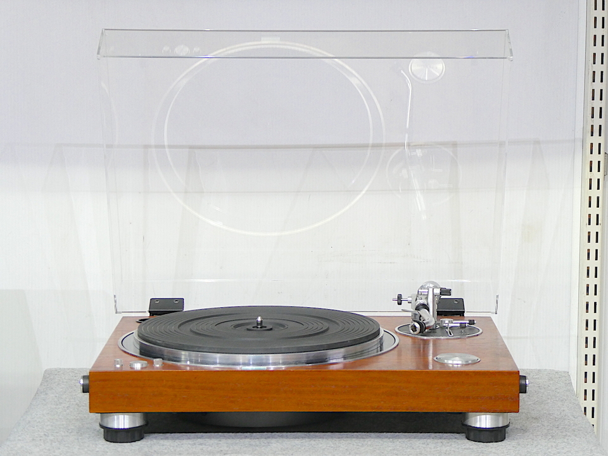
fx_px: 1862
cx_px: 304
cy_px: 228
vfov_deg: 14.0
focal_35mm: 106
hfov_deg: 18.5
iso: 200
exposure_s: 1/5
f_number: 5.1
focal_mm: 19
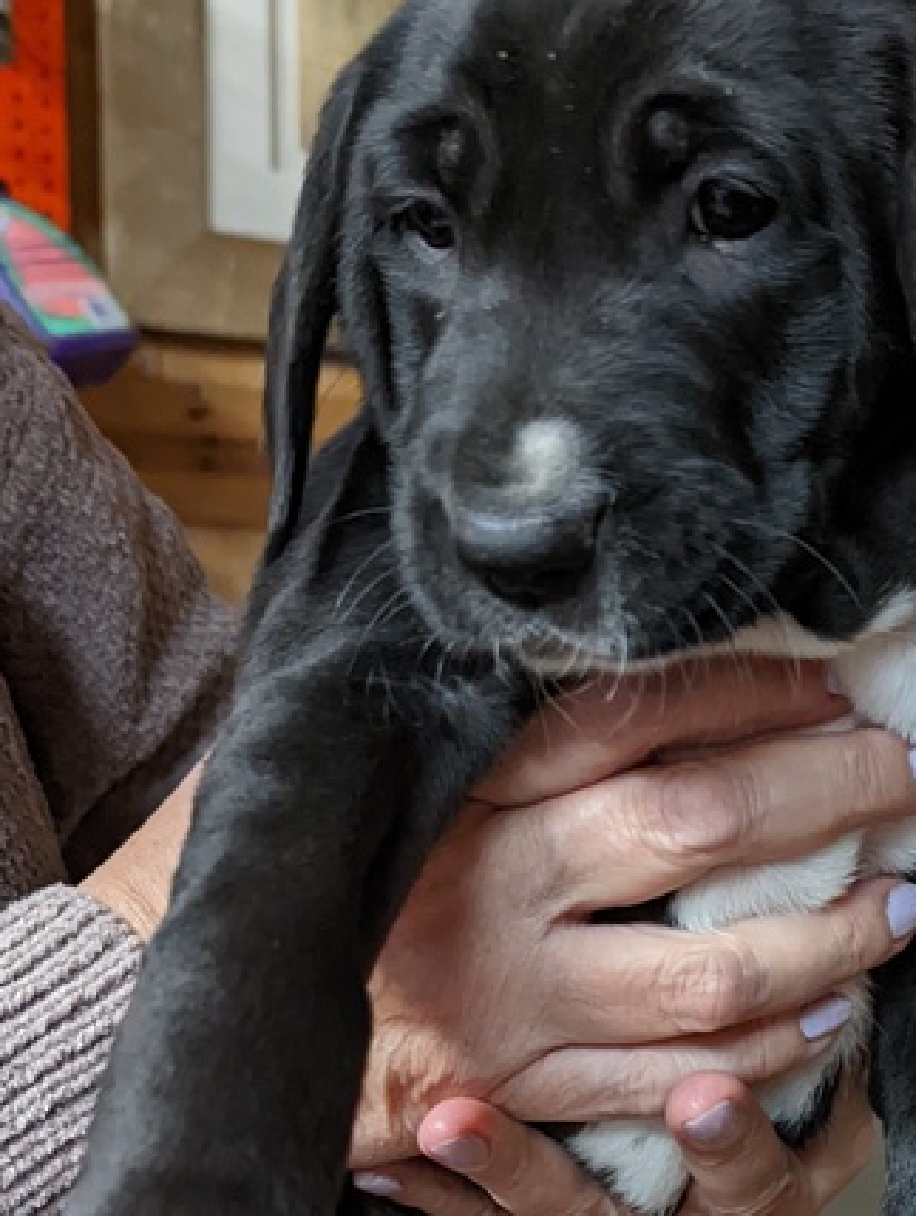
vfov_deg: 33.1
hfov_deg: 25.7
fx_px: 1971
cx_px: 730
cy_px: 1015
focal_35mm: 56
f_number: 1.85
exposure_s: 1/120
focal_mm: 6.81
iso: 2009
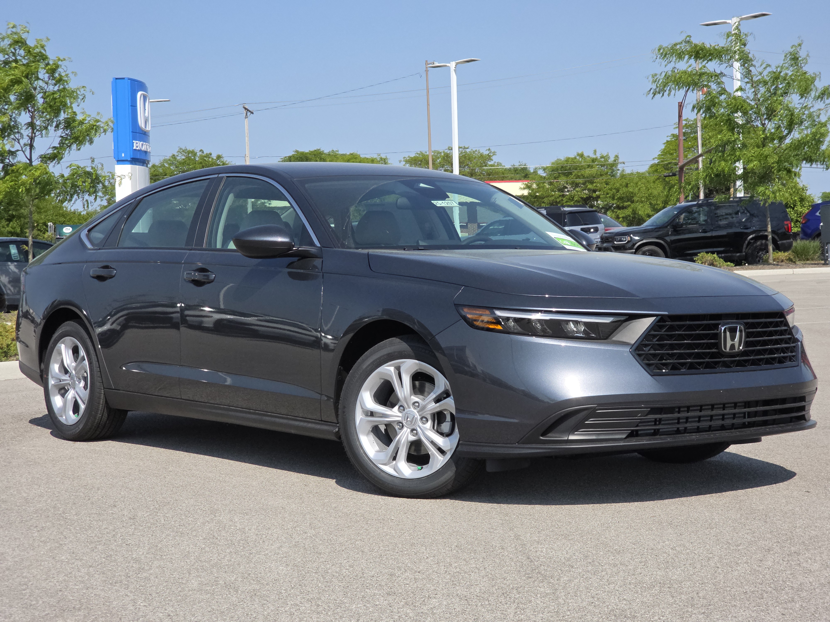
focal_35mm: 69
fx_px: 1654
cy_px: 311
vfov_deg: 21.3
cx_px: 415
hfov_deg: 28.2
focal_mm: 7.9
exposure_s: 1/2186
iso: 50
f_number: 2.4
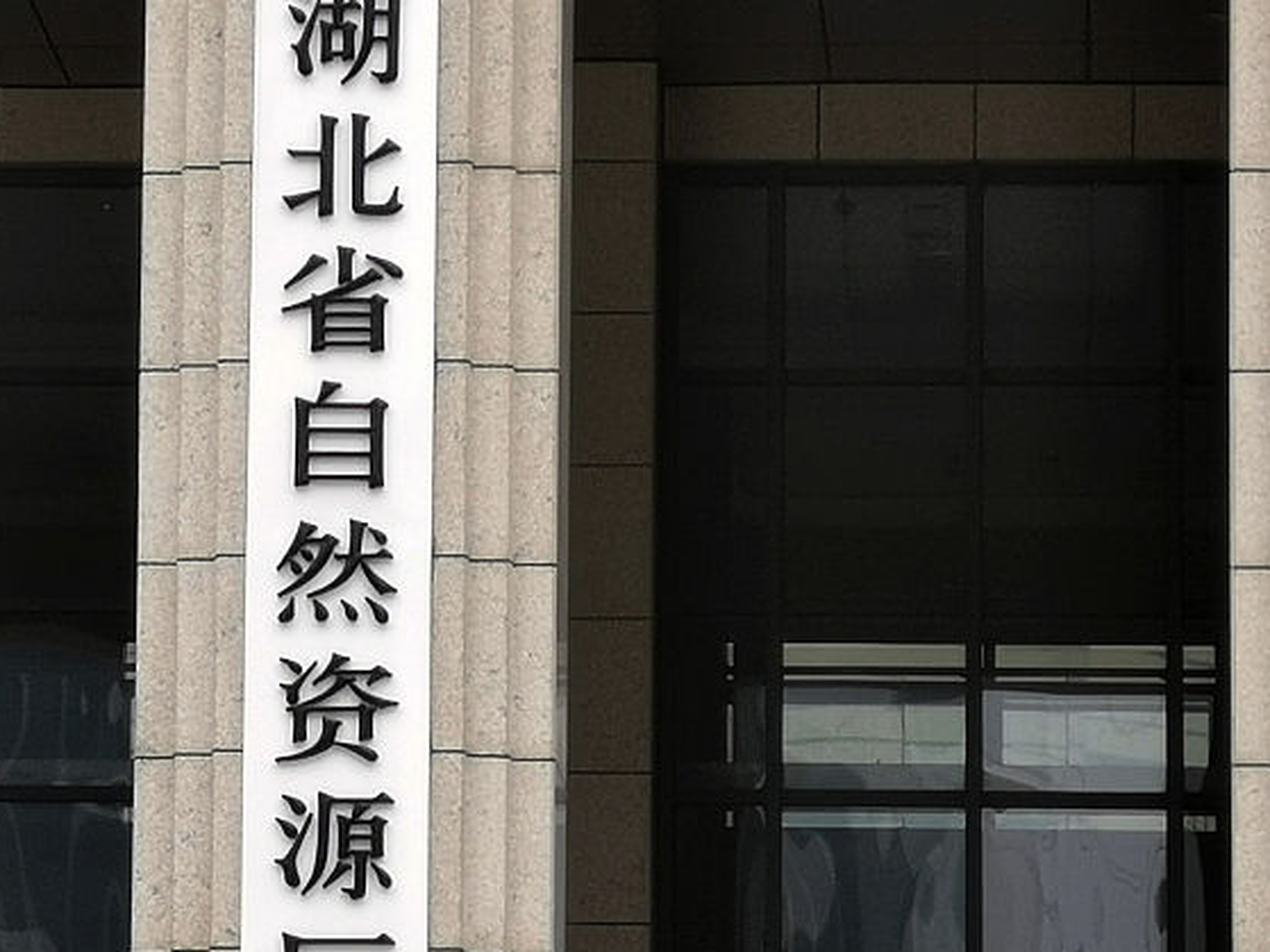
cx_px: 80
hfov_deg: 6.8
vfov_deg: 5.1
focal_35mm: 290
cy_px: 473
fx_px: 10637
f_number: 2.4
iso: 50
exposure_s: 1/141
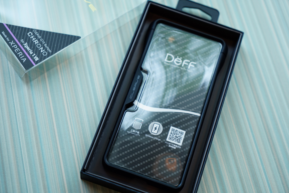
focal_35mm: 67
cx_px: 144
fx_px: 538
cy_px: 96
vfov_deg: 20.3
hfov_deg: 30.1
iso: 125
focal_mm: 67
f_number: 4
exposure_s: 1/80
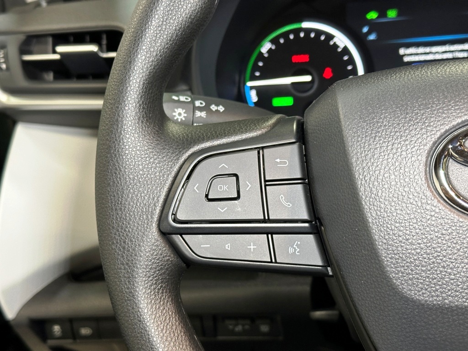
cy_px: 176
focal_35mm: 48
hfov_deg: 39.7
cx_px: 234
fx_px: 649
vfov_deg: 30.3
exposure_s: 1/40
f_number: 1.78
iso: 320
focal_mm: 6.86
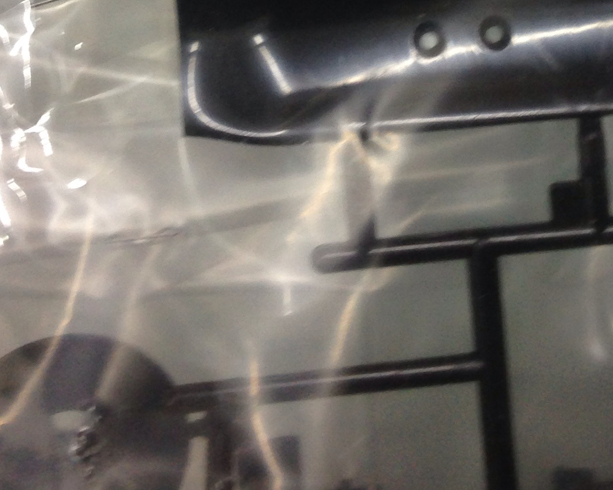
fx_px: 1723
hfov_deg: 20.1
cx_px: 431
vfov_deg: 15.2
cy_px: -206
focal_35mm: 95
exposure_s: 1/20
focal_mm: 4.13
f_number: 2.4
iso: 80
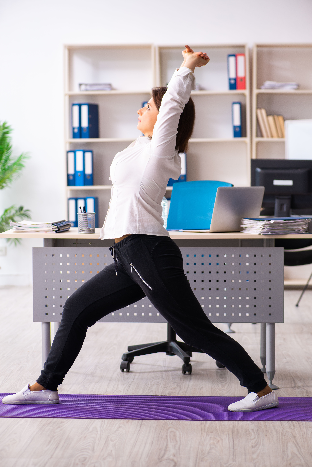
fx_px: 1364
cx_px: 156
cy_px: 234
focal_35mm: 105
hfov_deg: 13.1
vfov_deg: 19.4
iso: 125
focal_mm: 105
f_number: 5
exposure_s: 1/100
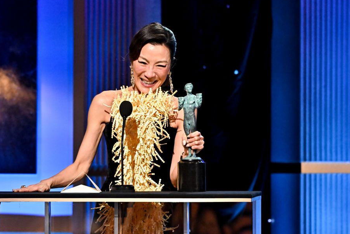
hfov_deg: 4.5
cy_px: 128
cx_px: 155
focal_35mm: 457
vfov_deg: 3.0
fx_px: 4444
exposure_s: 1/320
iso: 5000
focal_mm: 400
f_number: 5.6
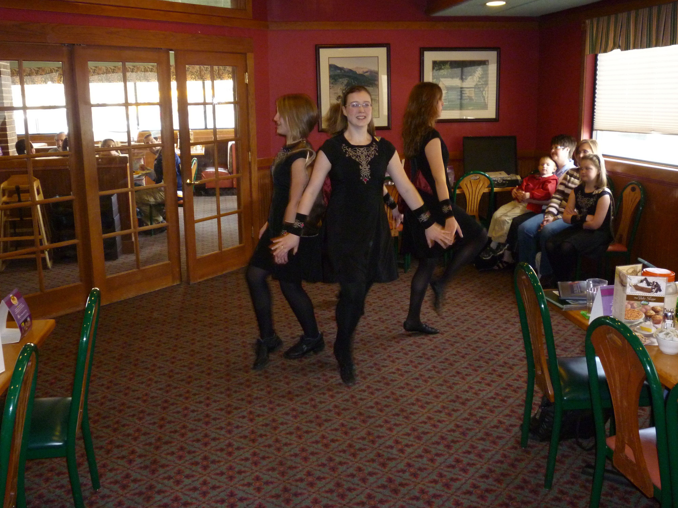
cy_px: 254
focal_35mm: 37
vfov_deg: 38.7
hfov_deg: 50.1
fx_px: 725
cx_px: 339
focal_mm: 6.5
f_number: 4
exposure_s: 1/30
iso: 400
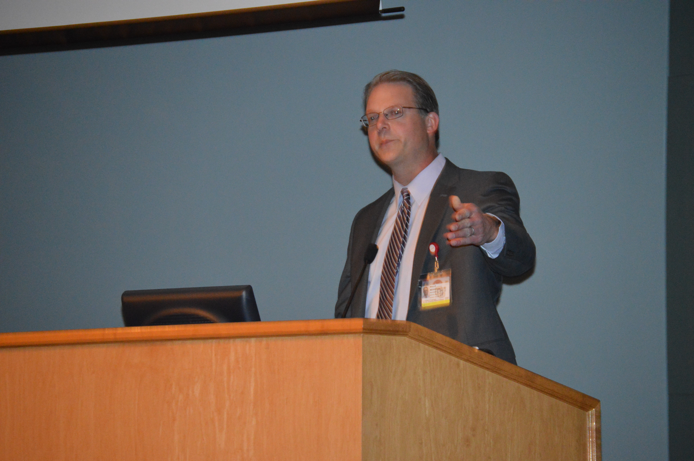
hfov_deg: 11.0
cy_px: 230
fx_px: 3611
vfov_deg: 7.3
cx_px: 347
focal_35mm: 188
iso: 3200
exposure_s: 1/60
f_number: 4.8
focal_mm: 125
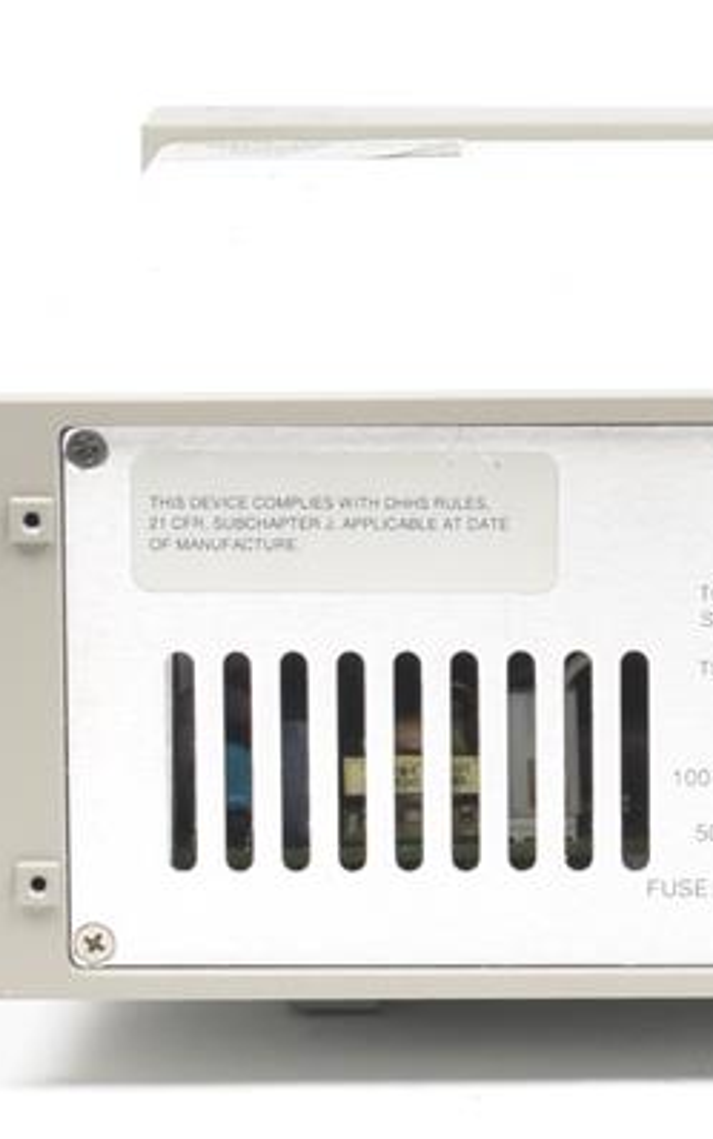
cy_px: 570
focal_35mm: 83
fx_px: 2579
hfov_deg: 15.4
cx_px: 744
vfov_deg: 24.9
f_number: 11
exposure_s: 1/200
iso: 200
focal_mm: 36
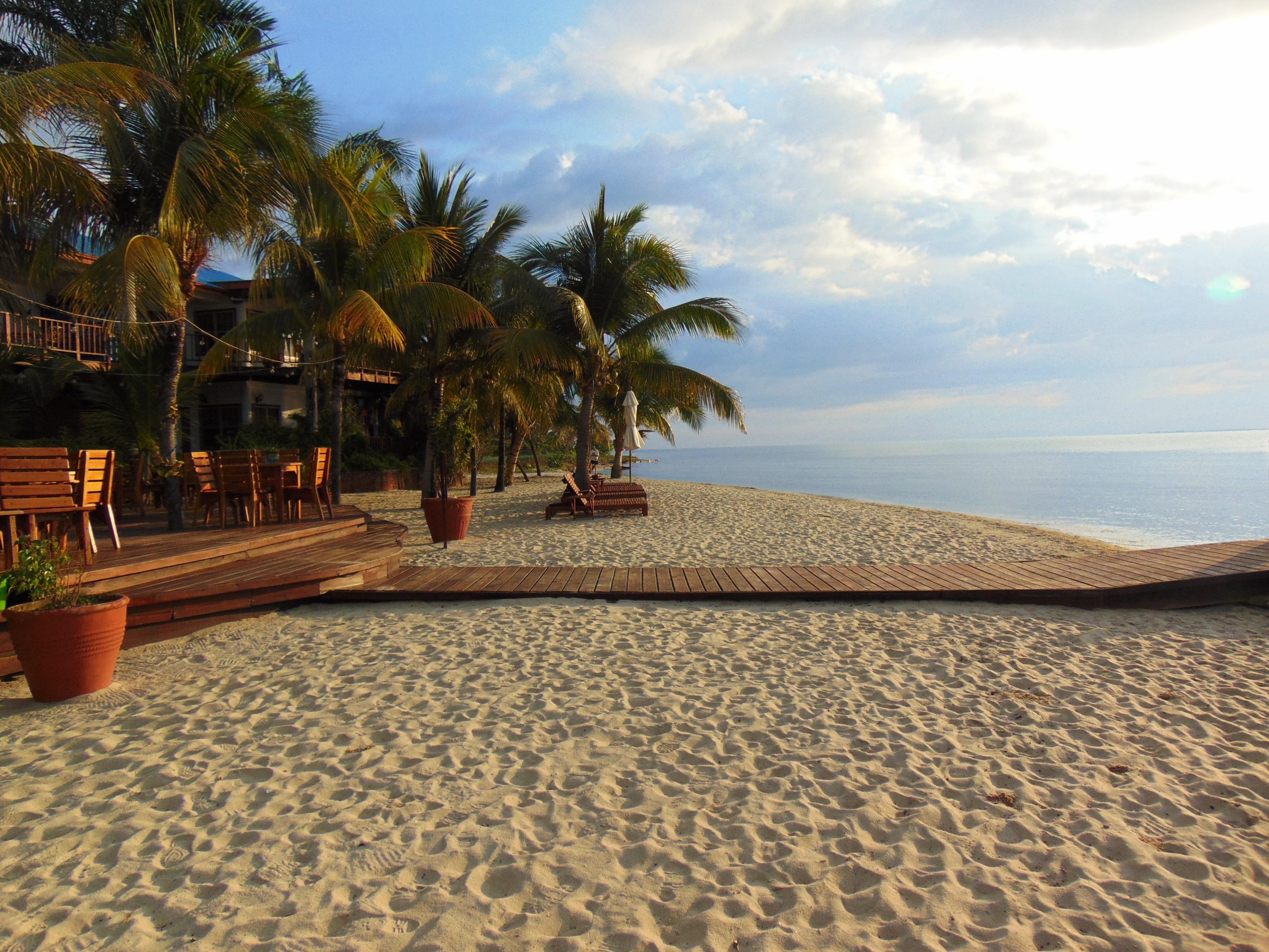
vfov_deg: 54.9
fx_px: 916
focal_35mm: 25
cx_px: 634
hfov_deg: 69.4
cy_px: 476
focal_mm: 4.5
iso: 80
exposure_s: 1/1000
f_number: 3
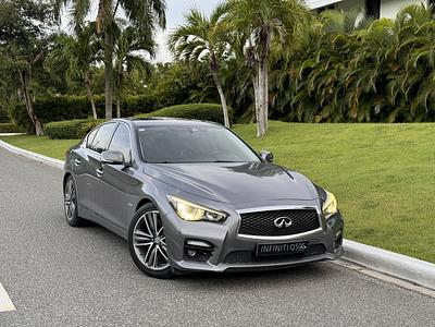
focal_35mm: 48
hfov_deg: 39.7
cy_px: 164
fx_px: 603
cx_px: 218
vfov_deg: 30.3
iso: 100
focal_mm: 6.76
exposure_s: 1/112
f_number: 1.78
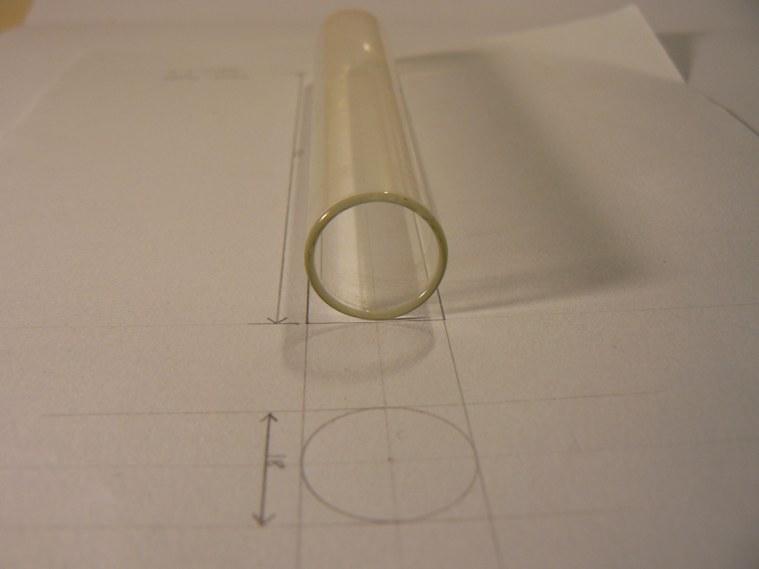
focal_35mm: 36
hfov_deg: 51.4
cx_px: 380
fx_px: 789
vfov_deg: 39.7
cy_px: 284
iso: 80
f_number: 2.8
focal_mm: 6
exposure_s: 1/40
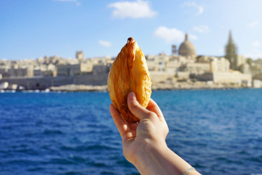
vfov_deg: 28.1
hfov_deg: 41.1
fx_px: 349
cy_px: 88
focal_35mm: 48
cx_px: 131
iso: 100
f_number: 10
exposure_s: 1/160
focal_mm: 48
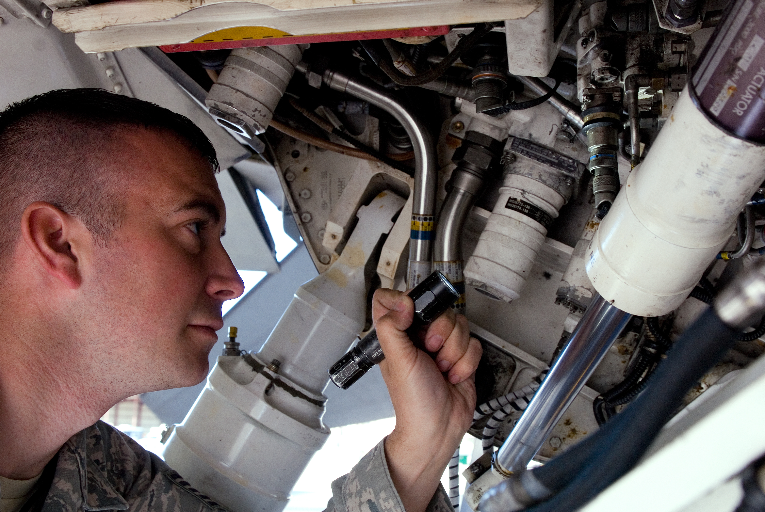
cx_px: 382
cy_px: 256
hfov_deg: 46.3
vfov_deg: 32.0
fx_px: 894
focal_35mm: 42
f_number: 6.3
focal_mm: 28
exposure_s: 1/80
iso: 400
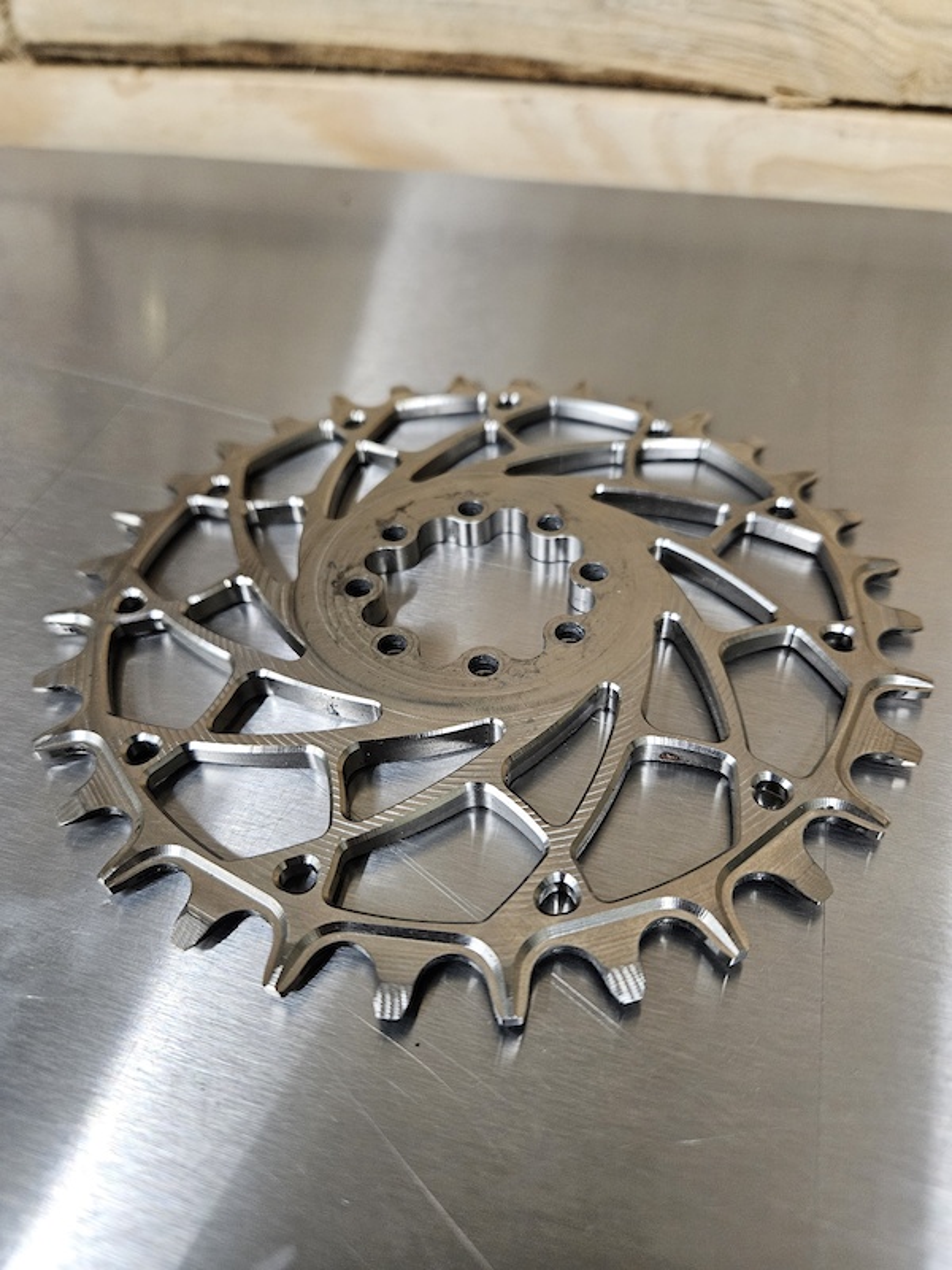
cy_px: 635
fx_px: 843
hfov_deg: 58.9
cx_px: 476
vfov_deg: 73.9
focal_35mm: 23
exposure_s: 1/100
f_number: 1.8
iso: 500
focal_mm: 5.4
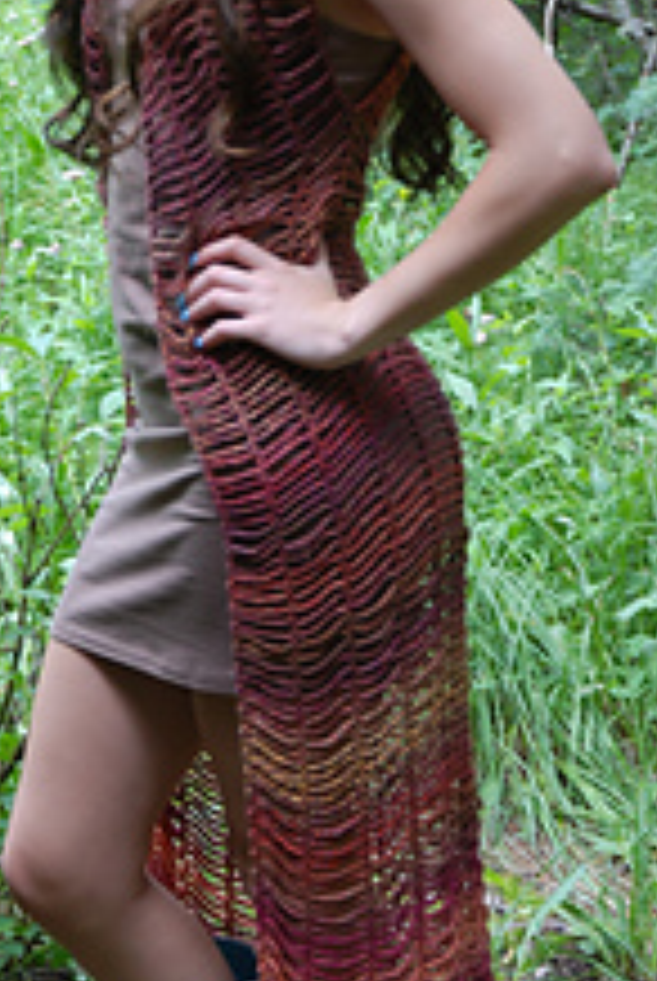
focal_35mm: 131
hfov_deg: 10.4
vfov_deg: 15.6
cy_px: 410
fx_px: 3575
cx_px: -25
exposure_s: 1/60
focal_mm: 38
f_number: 4.2
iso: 200
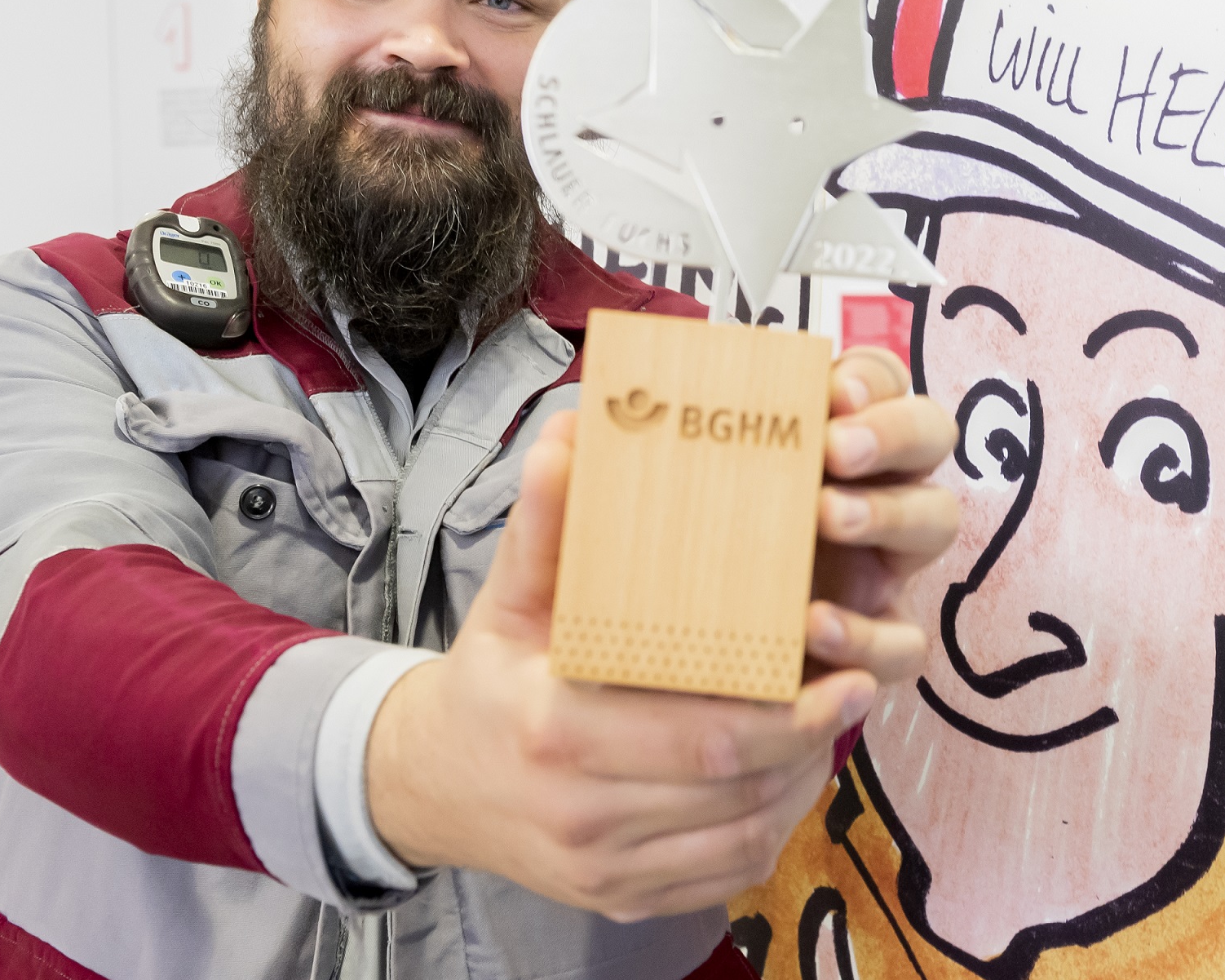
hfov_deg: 31.3
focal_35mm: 59
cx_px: 939
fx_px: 2139
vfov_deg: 25.6
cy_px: 319
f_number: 5
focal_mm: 35
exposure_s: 1/50
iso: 1600
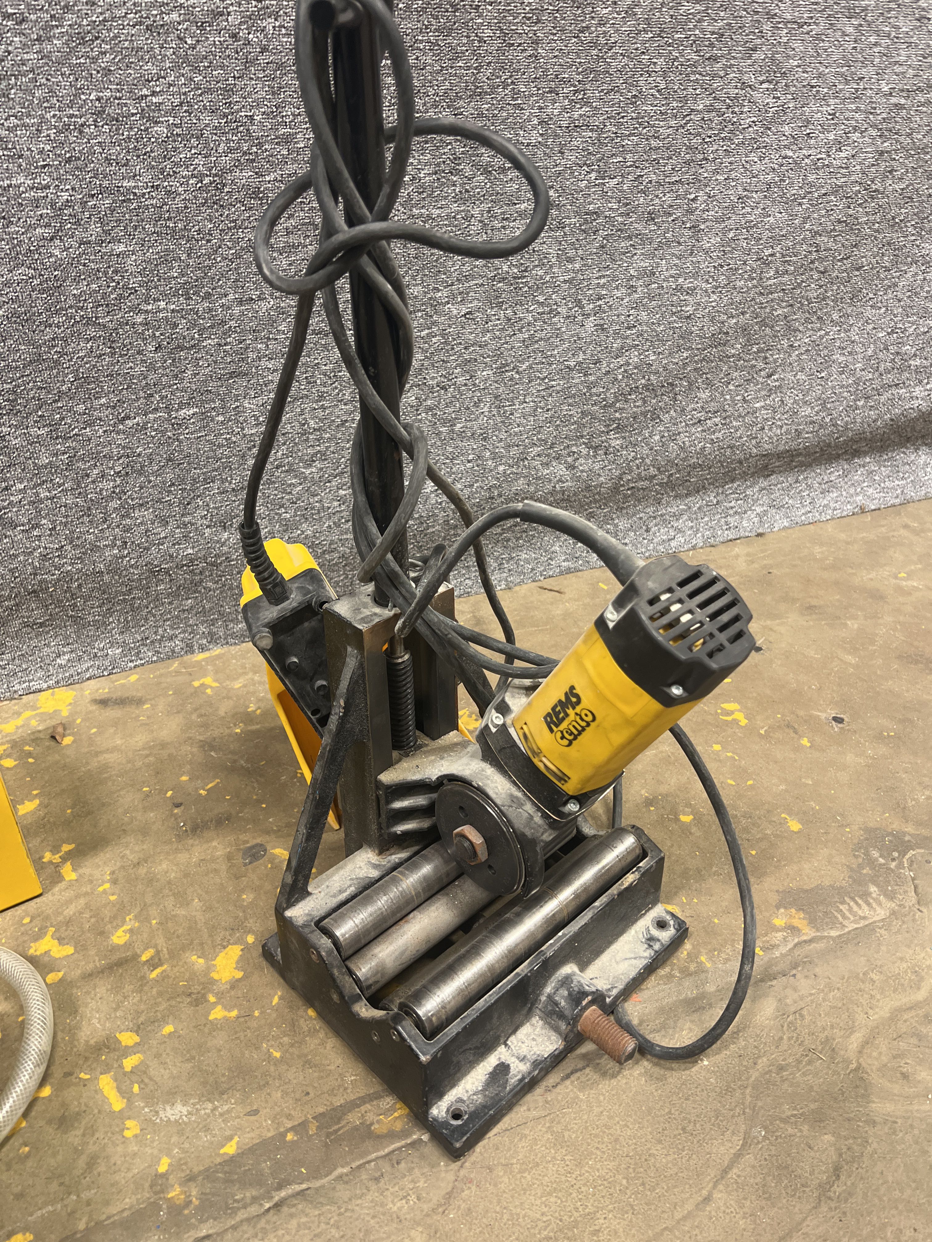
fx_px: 933
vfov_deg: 67.3
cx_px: 466
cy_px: 621
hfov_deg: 53.1
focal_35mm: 26
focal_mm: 5.7
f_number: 1.5
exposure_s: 1/50
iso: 200
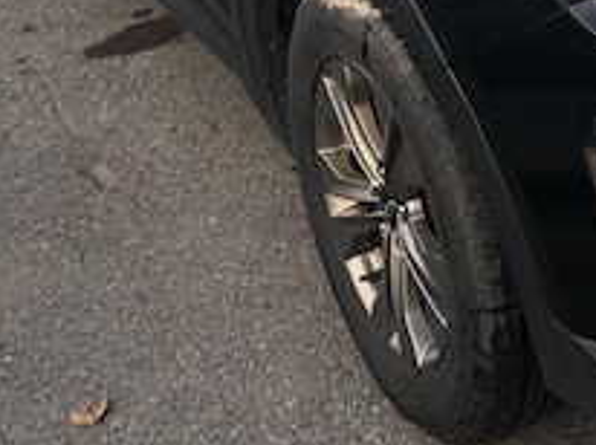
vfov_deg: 15.6
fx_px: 1496
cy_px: -222
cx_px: 616
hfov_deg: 21.6
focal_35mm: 87
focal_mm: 4
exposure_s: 1/120
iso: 64
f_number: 1.8
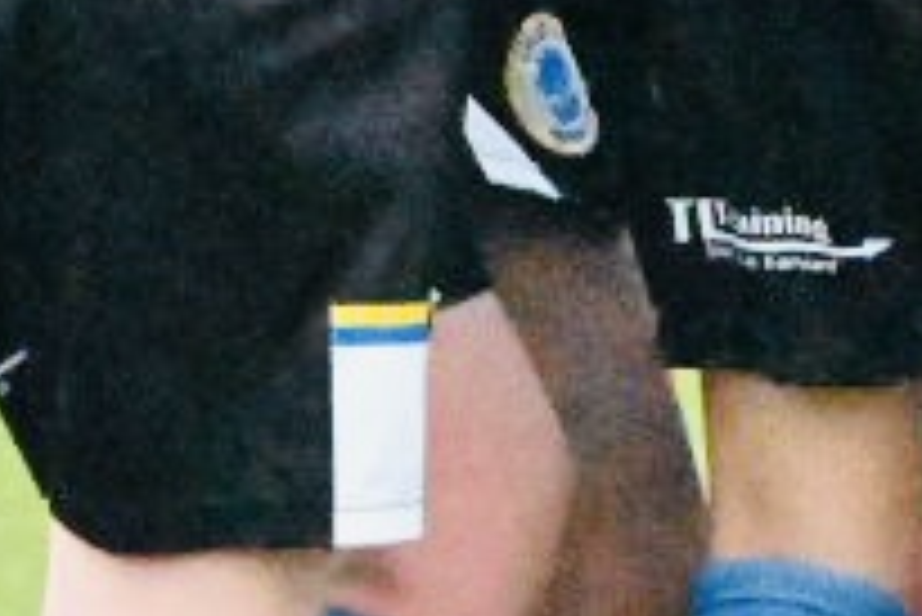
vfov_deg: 1.0
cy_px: -148
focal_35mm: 1423
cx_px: 373
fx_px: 36469
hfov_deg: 1.4
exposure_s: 1/1000
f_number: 8
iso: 25600
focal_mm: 180
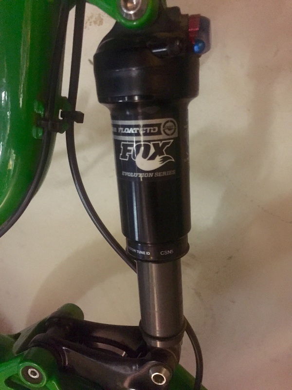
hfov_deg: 48.2
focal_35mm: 29
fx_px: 326
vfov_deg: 61.7
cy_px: 195
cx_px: 146
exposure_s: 1/15
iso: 1000
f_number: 2.2
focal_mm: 4.15
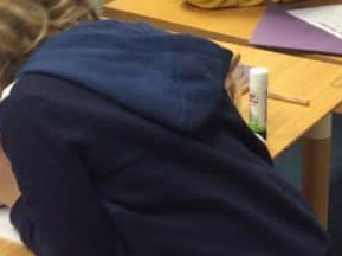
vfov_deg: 10.9
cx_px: 154
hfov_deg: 14.8
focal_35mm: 133
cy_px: -72
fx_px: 1312
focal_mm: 3.3
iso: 50
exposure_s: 1/25
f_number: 2.4
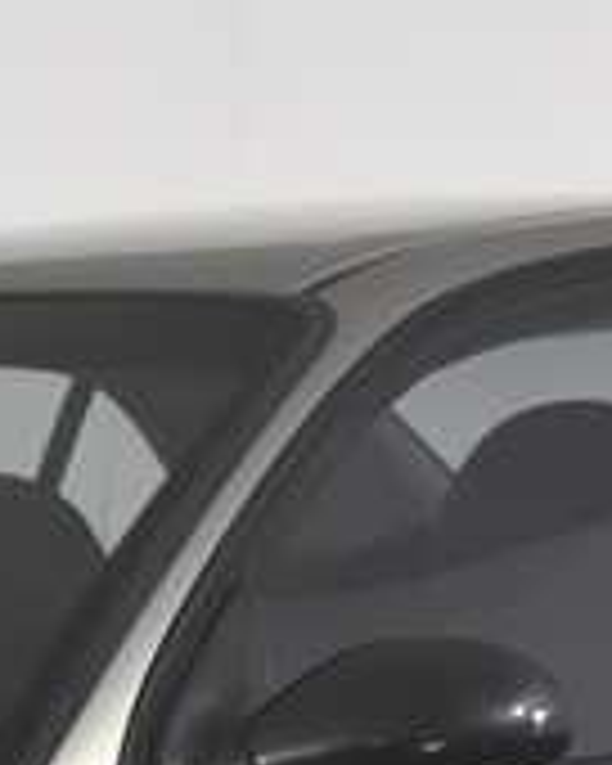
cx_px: -310
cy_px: 1136
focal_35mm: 288
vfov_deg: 6.6
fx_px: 6521
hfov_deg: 5.3
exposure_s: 1/320
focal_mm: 34
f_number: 9
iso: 1600
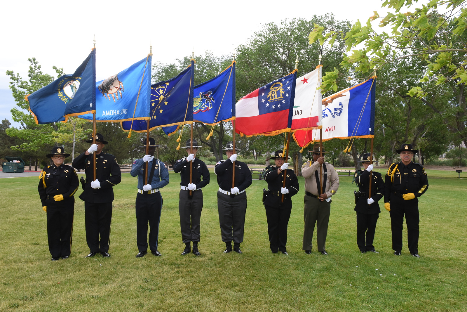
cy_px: 156
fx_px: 376
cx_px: 234
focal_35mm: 29
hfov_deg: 63.6
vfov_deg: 45.0
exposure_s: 1/250
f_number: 13
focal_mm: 29
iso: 1250
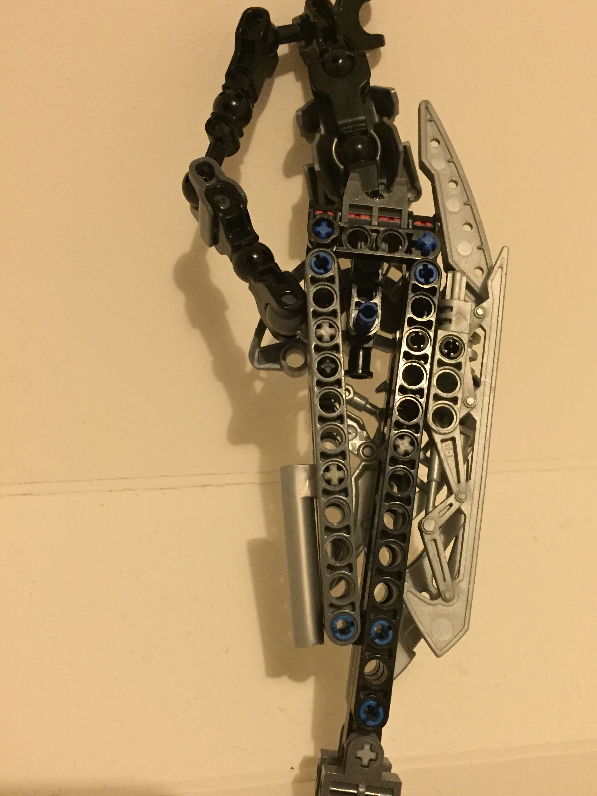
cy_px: 409
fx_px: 805
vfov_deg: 52.6
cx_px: 356
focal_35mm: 35
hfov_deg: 40.5
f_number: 2.2
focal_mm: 4.15
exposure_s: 1/15
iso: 320
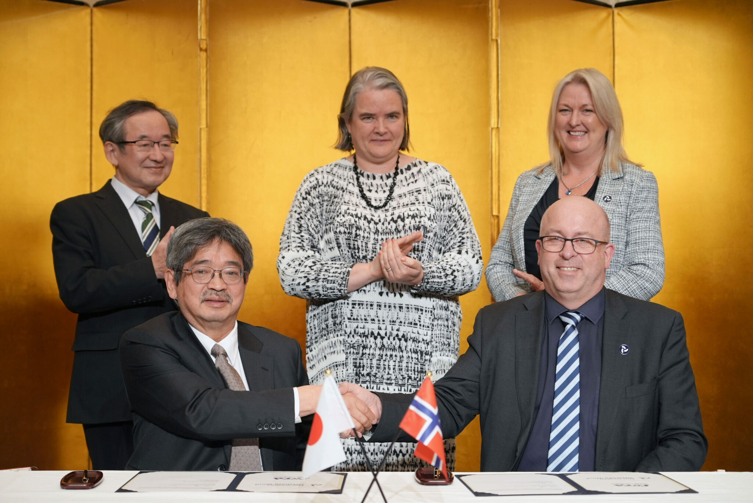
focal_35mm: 71
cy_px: 252
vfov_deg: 19.2
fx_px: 1486
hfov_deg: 28.4
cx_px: 376
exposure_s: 1/160
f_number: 4
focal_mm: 71
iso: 400
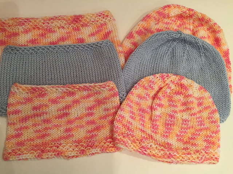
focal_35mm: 29
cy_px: 87
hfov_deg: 61.7
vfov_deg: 48.2
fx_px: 195
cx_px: 116
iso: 100
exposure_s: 1/30
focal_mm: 4.15
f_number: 2.2
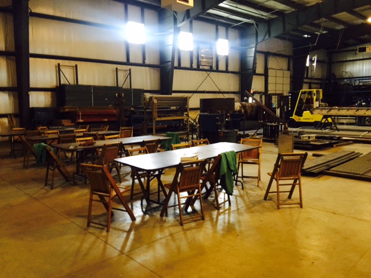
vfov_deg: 48.2
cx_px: 186
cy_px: 139
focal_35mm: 29
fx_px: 311
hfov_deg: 61.7
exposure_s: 1/15
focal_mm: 4.15
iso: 250
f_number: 2.2
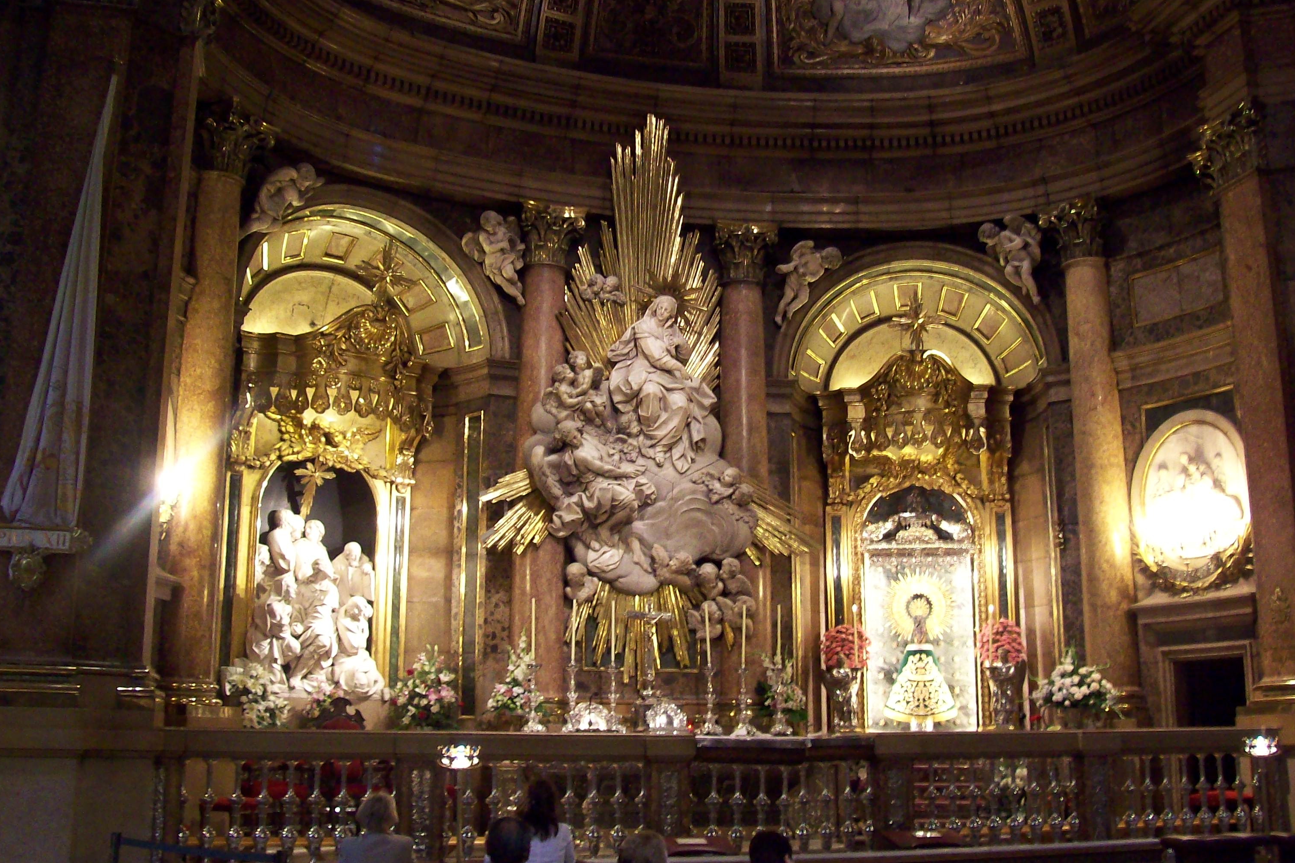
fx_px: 1367
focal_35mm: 38
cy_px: 415
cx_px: 648
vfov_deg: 35.0
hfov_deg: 50.7
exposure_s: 1/8
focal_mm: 6
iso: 200
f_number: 2.7
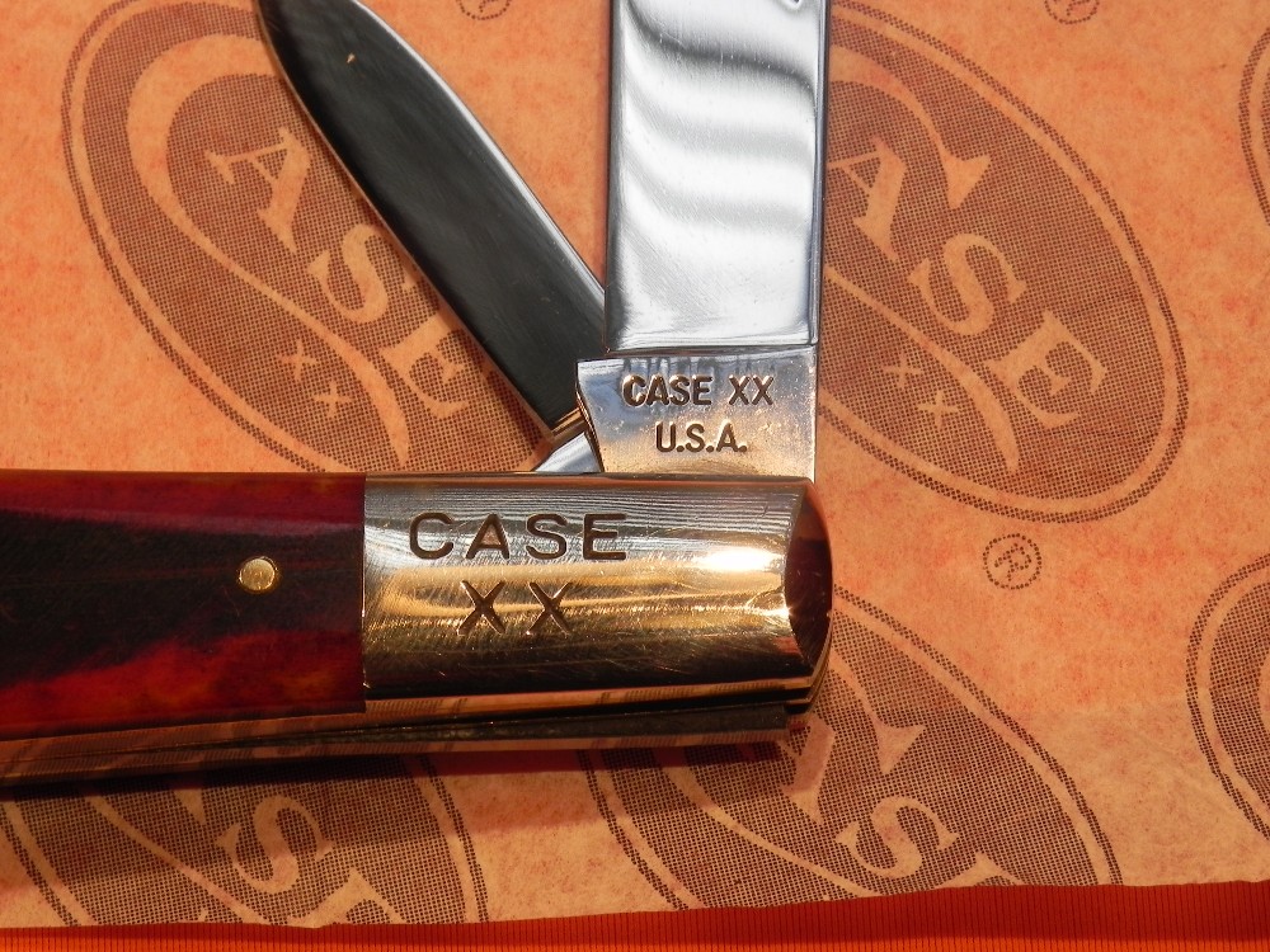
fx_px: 4293
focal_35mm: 117
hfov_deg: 16.8
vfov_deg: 12.7
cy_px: 476
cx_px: 635
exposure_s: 1/271
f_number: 6.3
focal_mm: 20.8
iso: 160
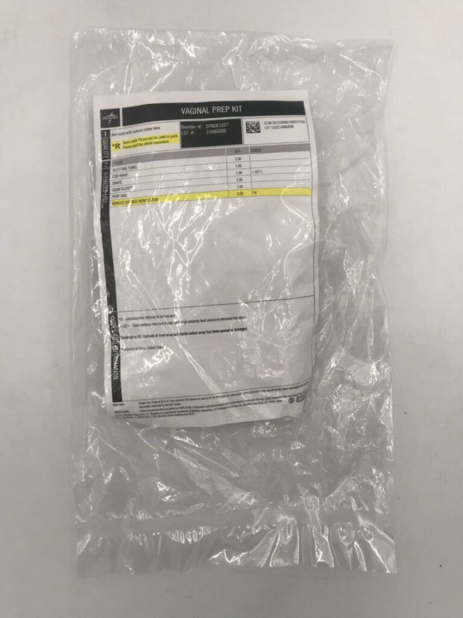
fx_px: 499
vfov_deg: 63.4
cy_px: 309
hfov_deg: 49.7
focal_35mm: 28
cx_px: 232
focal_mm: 3.99
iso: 25
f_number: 1.8
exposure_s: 1/60
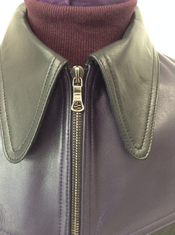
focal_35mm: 33
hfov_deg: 42.8
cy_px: 118
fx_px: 223
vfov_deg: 55.4
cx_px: 88
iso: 250
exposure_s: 1/15
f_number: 2.4
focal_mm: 3.3
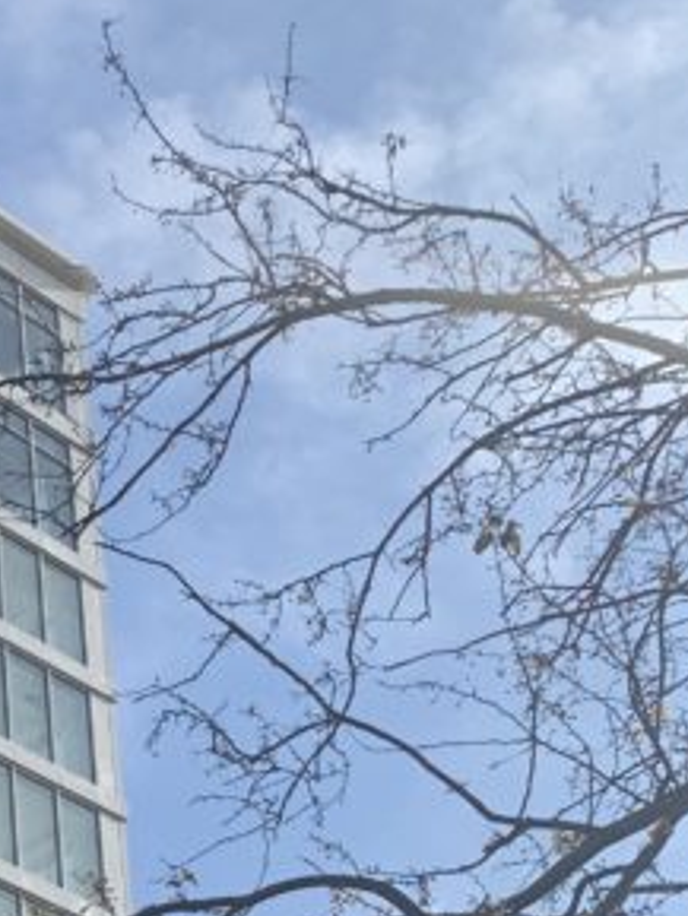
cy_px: 1265
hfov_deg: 14.8
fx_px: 2436
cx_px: -380
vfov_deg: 19.3
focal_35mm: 92
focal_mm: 4.25
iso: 25
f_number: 1.8
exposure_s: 1/1880
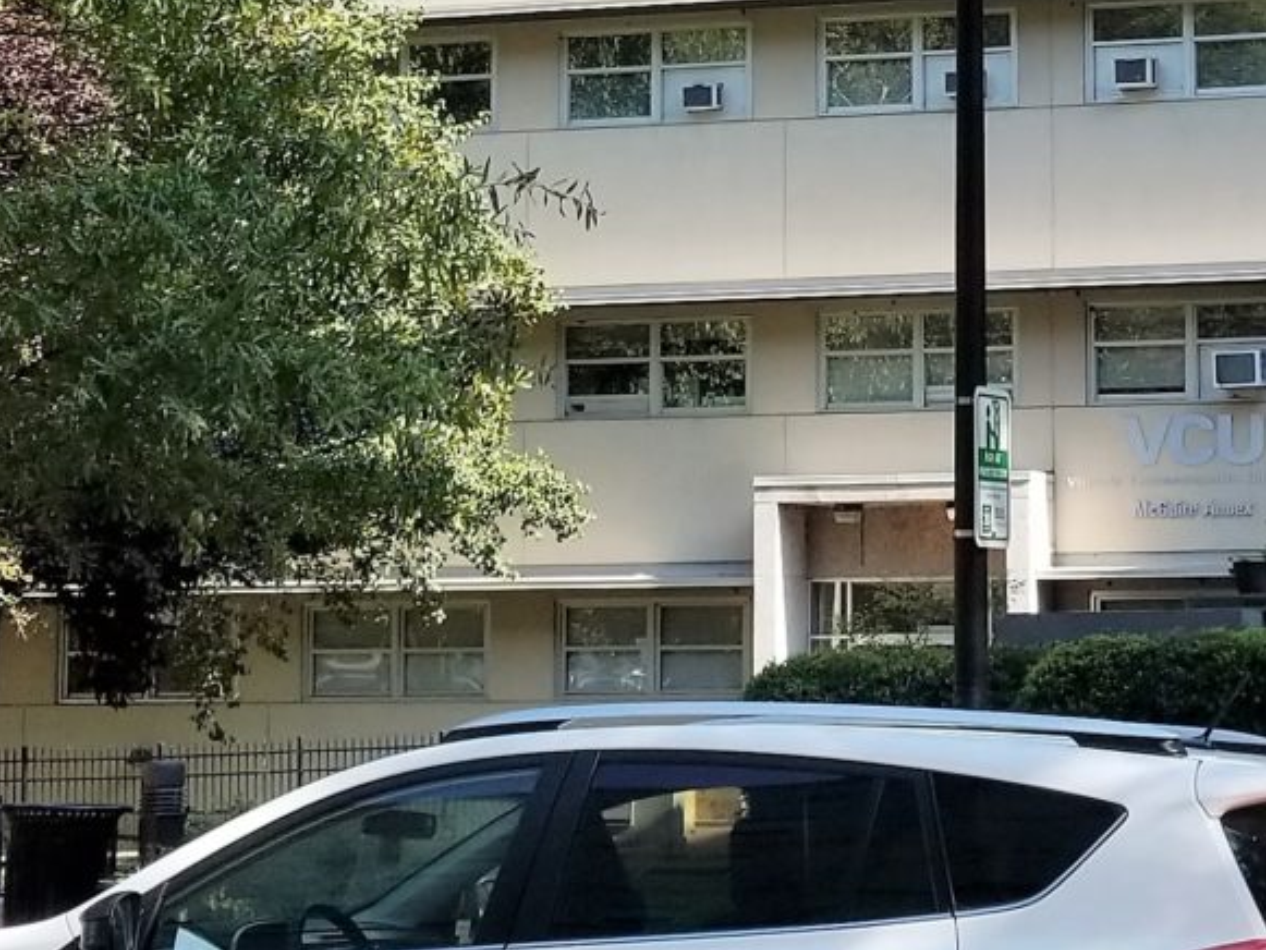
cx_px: 1103
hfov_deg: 23.3
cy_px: 183
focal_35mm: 82
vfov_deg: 17.8
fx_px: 3000
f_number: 1.7
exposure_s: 1/640
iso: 50
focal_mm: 4.25
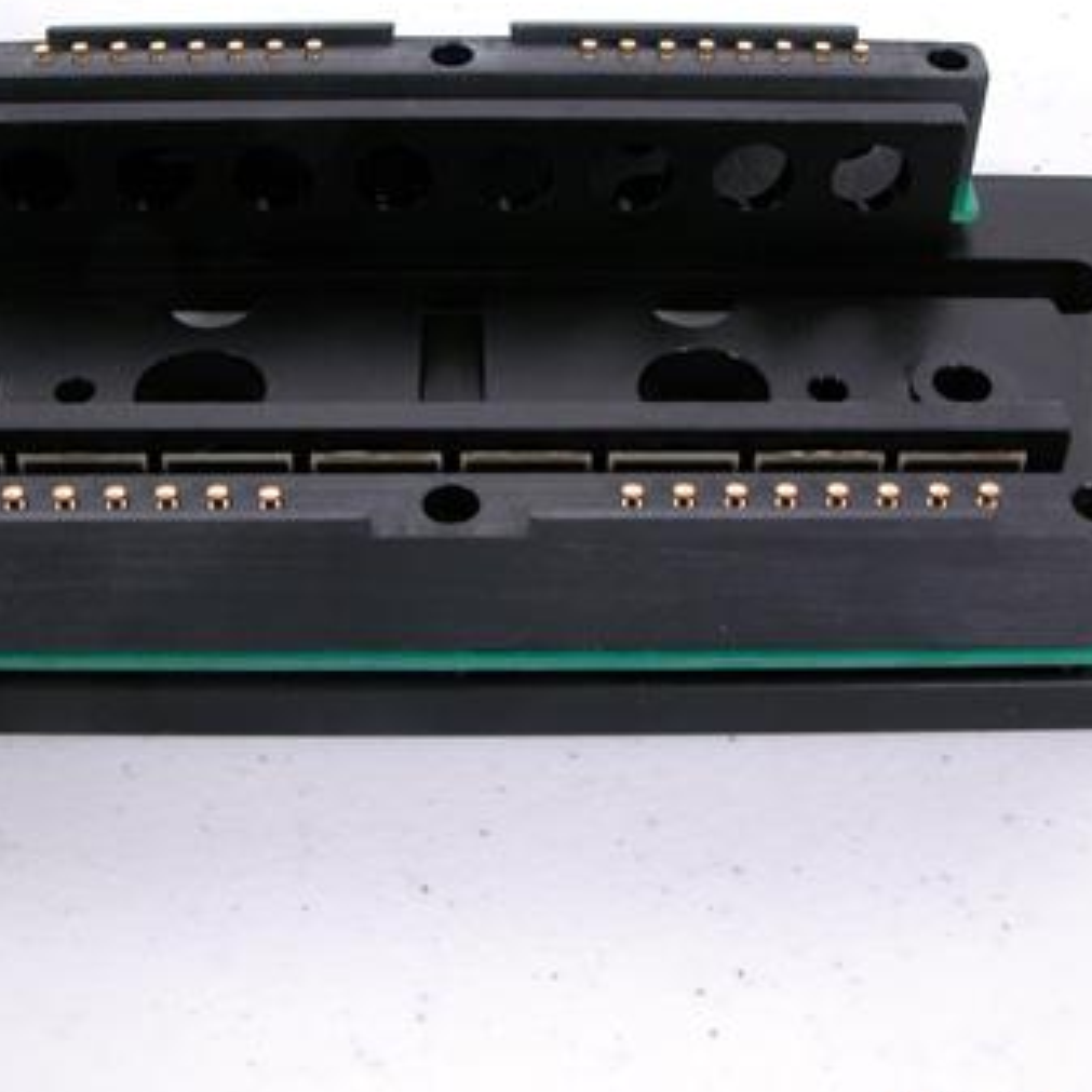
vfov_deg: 31.0
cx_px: 493
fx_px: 1963
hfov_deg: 31.1
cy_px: 421
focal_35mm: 55
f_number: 8
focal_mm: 8.9
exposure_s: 1/1000
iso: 100
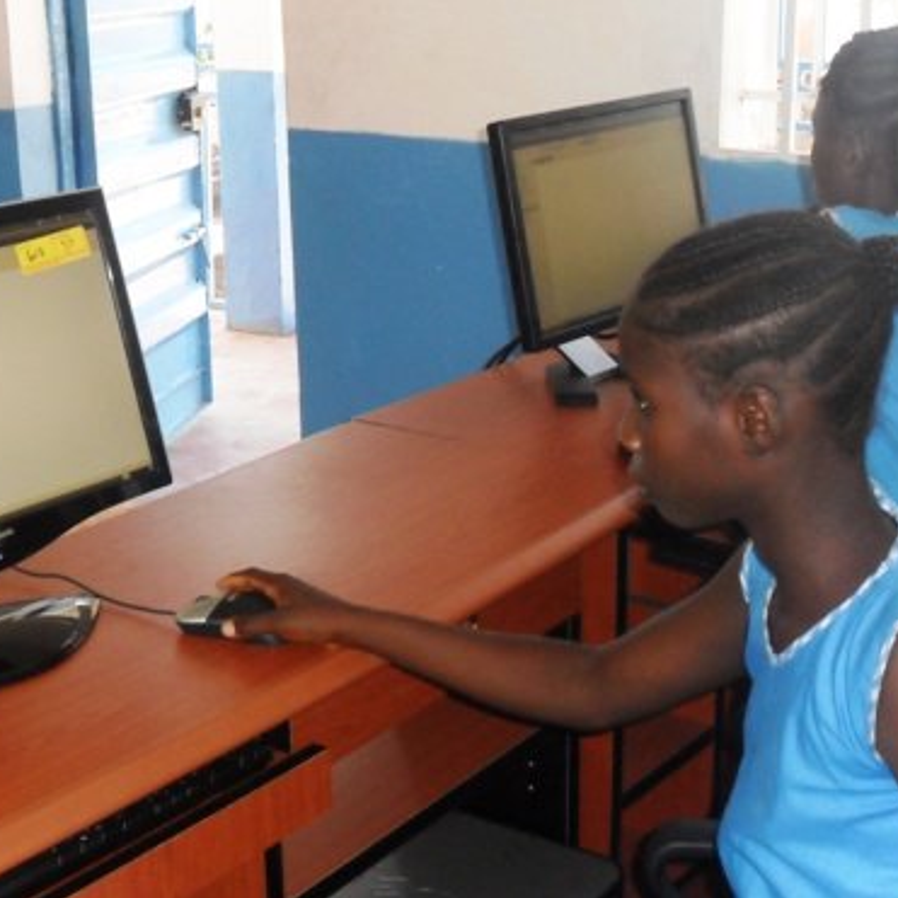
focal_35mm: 62
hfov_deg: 27.7
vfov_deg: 27.7
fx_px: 1820
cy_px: 449
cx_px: 375
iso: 320
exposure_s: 1/60
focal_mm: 9.3
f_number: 5
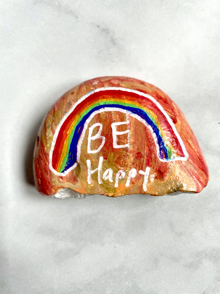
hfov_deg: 53.1
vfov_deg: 67.3
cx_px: 110
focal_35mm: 26
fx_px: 220
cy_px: 147
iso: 40
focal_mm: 4.2
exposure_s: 1/121
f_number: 1.6
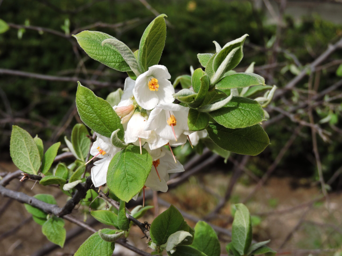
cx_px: 171
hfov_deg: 20.7
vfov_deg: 15.6
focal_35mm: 95
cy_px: 128
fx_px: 939
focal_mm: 17
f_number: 4.8
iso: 100
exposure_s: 1/400
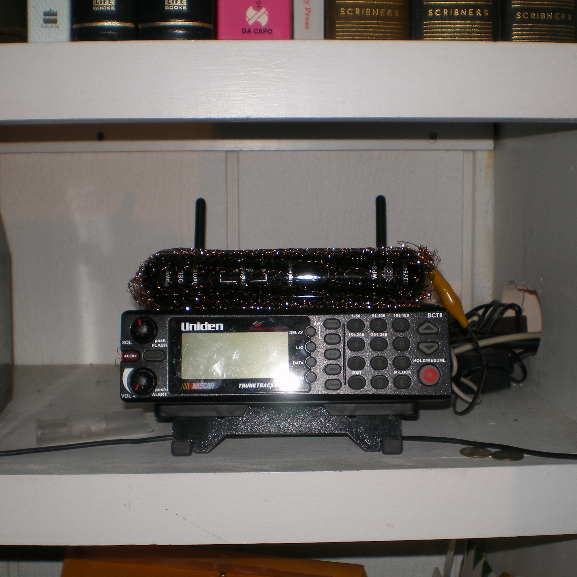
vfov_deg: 37.6
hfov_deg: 37.6
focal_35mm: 45
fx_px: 849
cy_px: 288
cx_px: 295
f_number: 4.6
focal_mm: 6.3
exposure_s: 1/30
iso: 64
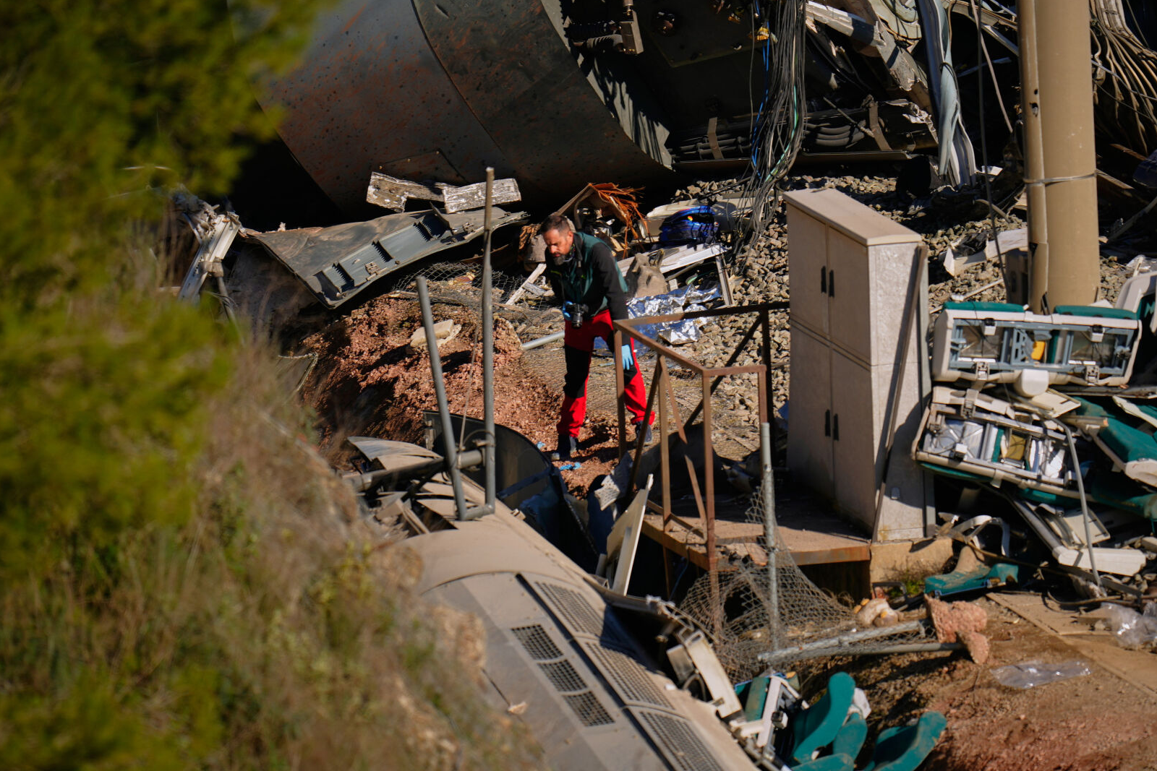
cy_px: 363
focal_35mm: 661
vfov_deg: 2.1
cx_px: 635
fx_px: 21244
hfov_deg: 3.1
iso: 50
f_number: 2.8
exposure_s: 1/1600
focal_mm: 400
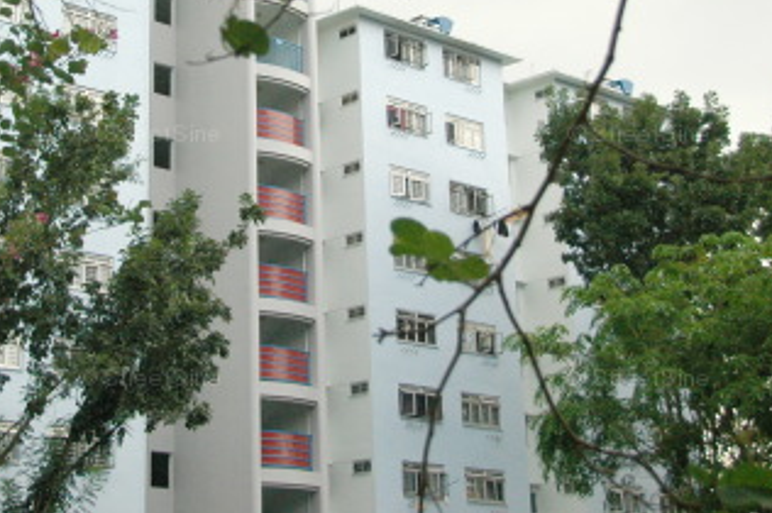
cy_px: 79
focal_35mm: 81
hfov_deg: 25.0
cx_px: 261
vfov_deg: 16.7
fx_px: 1732
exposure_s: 1/800
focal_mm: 31
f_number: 4.2
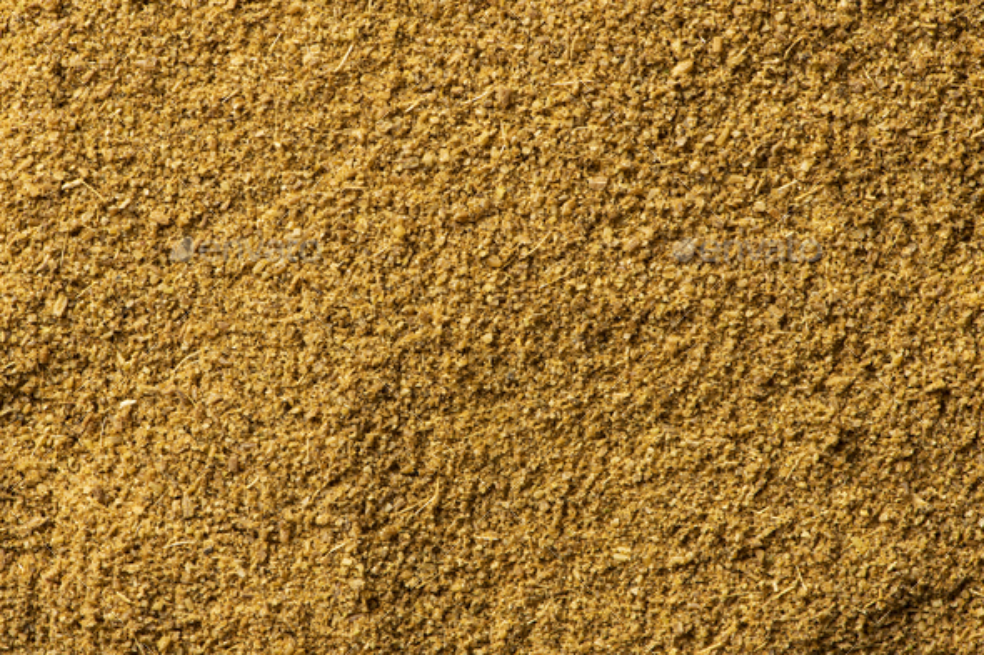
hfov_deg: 19.5
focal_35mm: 105
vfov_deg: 13.0
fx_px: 2869
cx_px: 492
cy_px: 328
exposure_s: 1/125
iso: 125
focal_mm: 105
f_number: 13
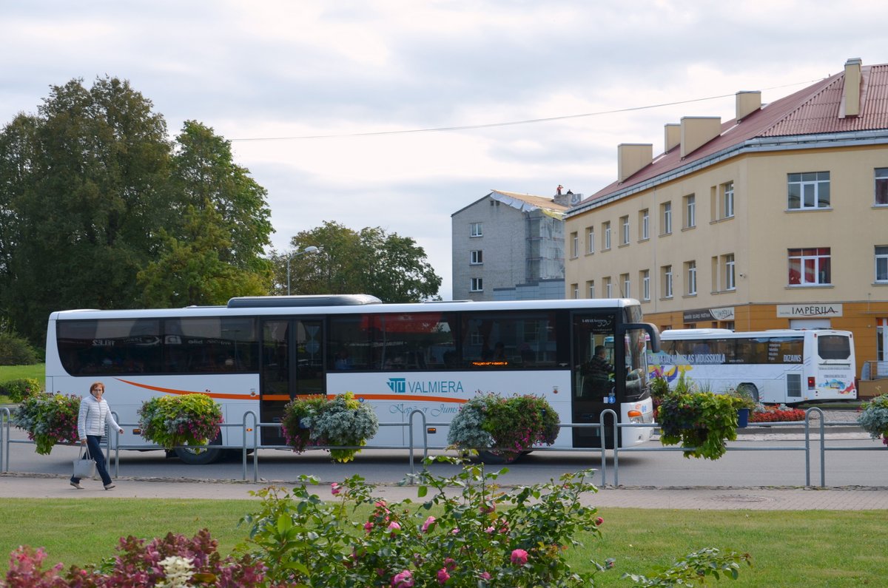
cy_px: 294
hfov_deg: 27.0
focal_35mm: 75
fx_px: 1846
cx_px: 444
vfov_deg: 18.1
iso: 160
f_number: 8
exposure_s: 1/250
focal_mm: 50
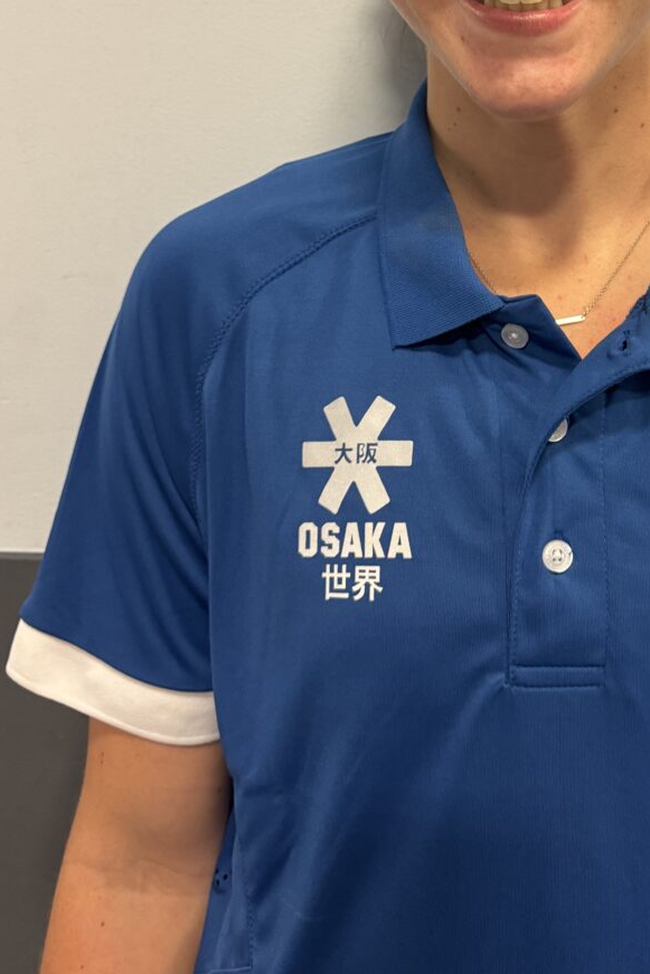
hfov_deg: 29.6
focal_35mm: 44
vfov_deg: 42.1
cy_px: 169
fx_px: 1191
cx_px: 553
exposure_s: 1/60
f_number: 1.78
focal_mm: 6.86
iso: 400
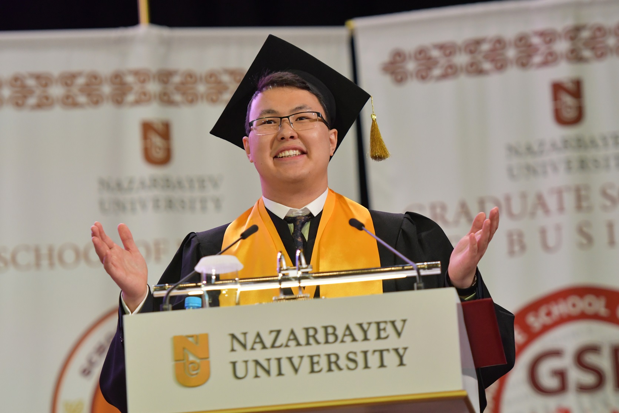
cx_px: 310
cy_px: 206
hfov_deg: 9.1
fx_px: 3868
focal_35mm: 225
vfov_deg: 6.1
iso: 2000
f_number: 3.2
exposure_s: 1/640
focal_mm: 150
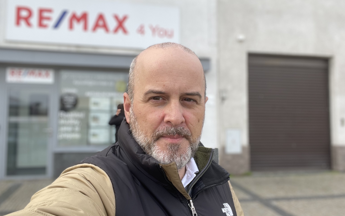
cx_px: 172
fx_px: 301
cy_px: 104
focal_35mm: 32
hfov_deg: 59.7
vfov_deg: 39.4
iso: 25
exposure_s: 1/121
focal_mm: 2.71
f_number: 2.2
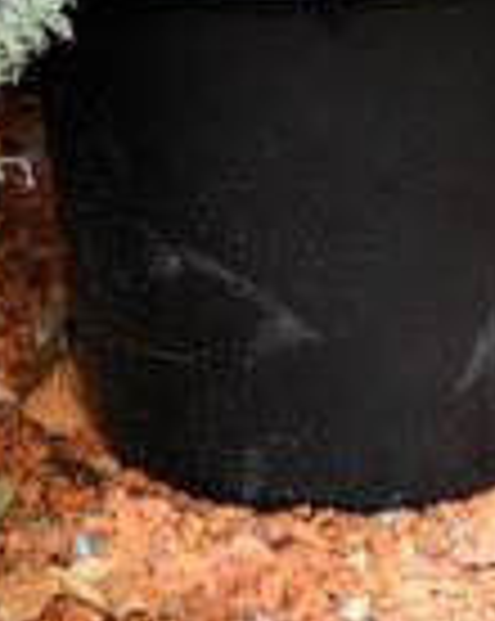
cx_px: 68
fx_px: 4313
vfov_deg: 7.2
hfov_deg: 6.6
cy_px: -1336
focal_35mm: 235
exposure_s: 1/105
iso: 320
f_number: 4.5
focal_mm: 15
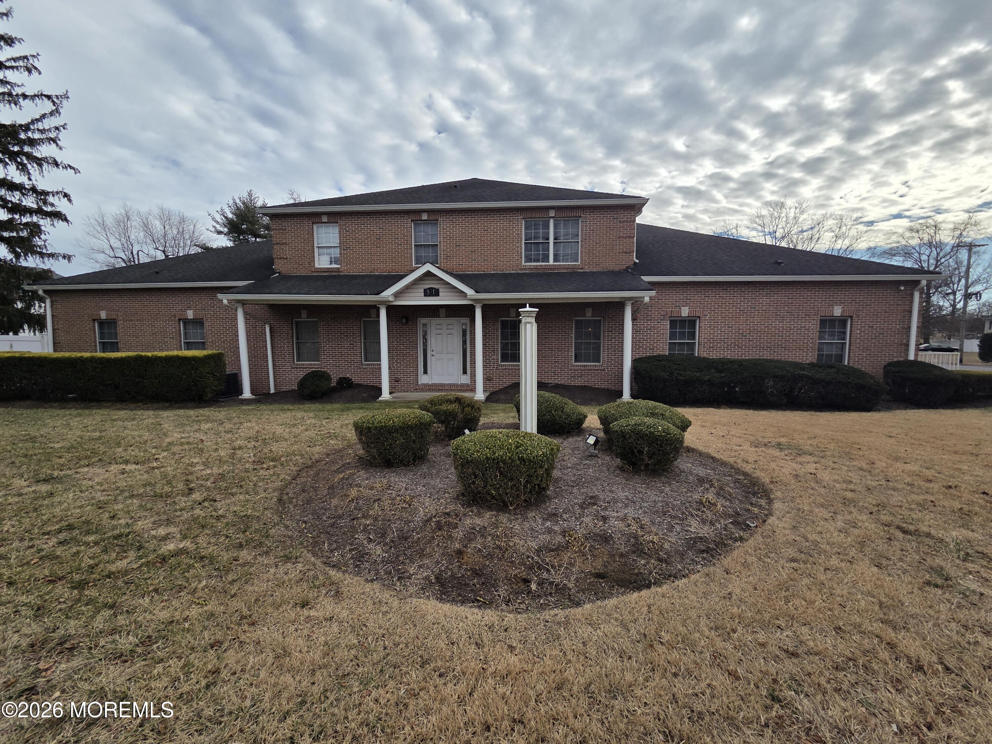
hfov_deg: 106.2
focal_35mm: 13
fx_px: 373
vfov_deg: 89.9
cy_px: 372
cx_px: 496
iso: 50
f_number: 2.2
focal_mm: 2.2
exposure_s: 1/2470
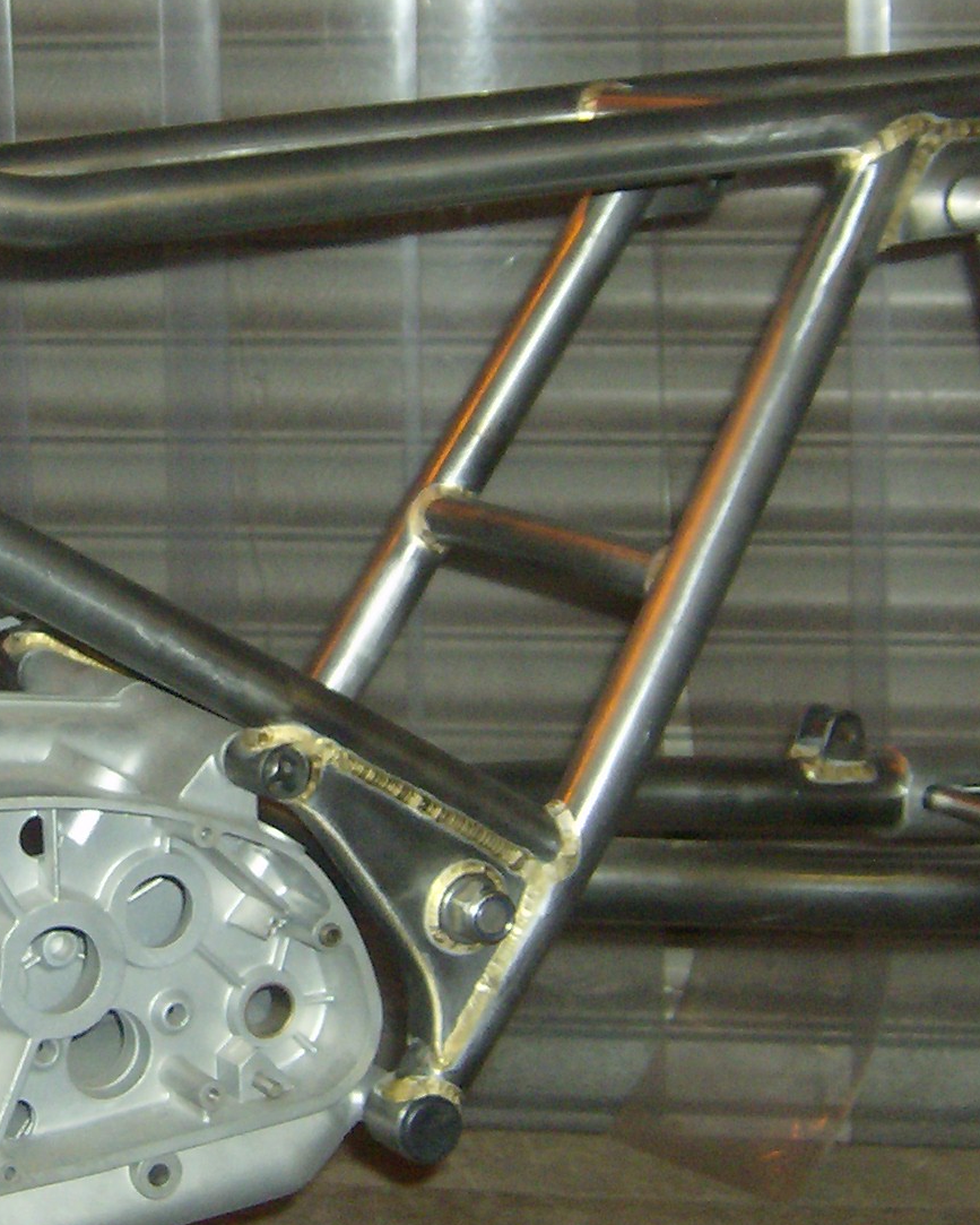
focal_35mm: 88
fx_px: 3189
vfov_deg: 21.6
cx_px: 73
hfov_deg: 17.2
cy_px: 387
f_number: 2.9
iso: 200
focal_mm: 6.4
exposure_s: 1/66.6
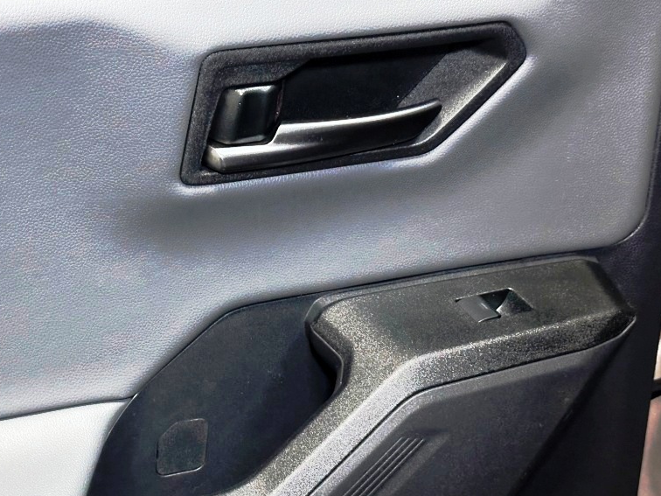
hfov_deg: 29.7
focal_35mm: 65
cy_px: 293
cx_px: 253
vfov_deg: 22.6
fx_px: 1241
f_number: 1.78
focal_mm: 6.86
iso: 640
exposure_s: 1/30
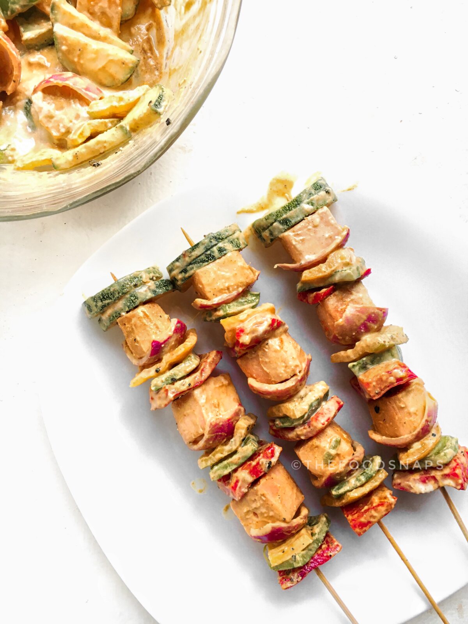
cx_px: 234
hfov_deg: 48.2
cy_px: 312
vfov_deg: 61.7
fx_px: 523
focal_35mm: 29
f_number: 2.2
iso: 40
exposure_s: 1/35
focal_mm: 4.15
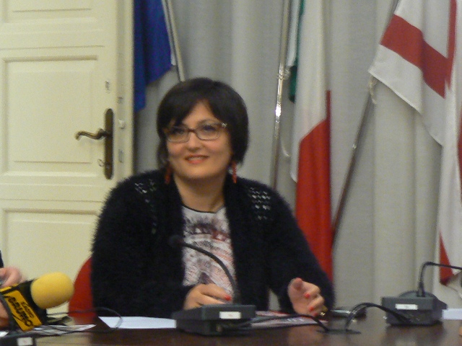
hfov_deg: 21.1
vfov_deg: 15.9
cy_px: 173
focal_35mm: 93
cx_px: 231
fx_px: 1241
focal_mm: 15.5
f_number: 3.2
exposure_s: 1/8
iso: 200
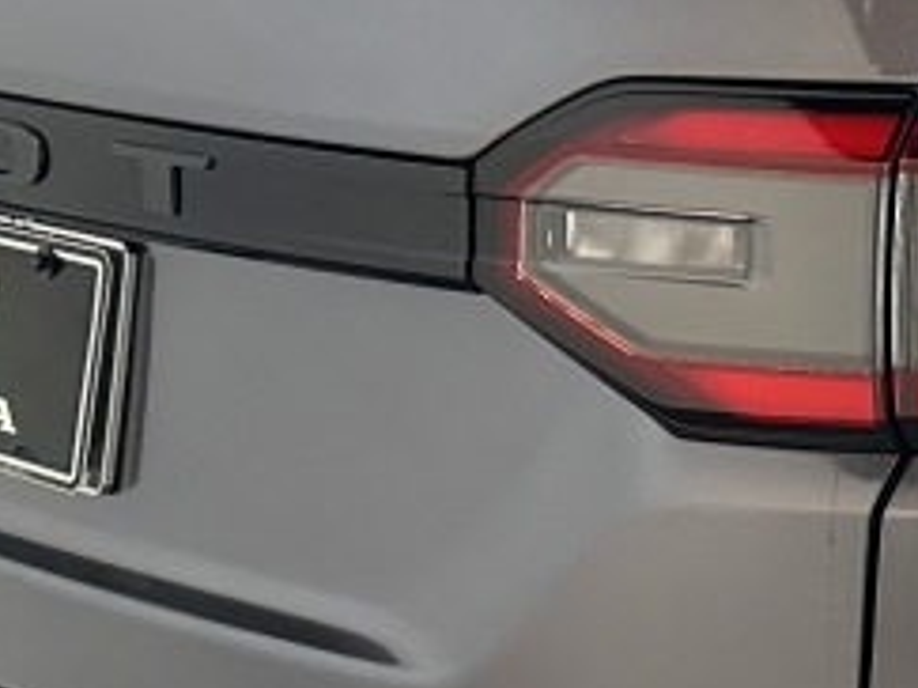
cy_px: 291
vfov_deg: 14.6
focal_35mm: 101
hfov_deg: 18.7
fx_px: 2677
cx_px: 1020
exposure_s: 1/60
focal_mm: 6.86
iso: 640
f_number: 1.78
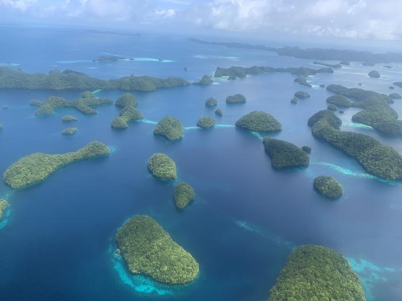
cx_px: 201
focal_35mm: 26
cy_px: 150
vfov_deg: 53.1
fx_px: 302
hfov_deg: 67.3
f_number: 1.8
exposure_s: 1/1266
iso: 25
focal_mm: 4.25
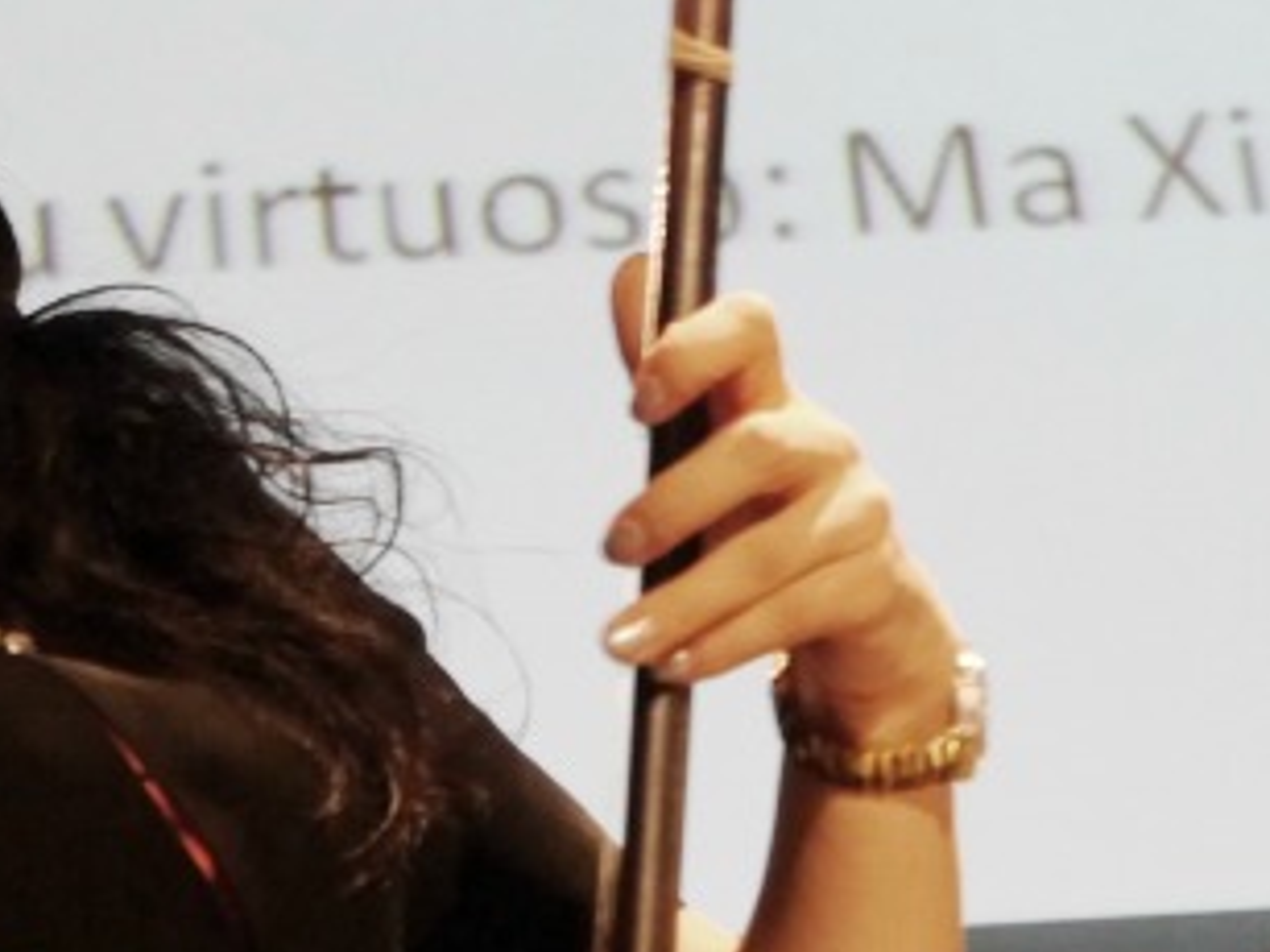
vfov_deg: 8.7
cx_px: 186
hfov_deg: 11.6
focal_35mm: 170
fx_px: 6235
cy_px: 130
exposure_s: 1/20
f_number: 4.9
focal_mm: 29
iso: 1600
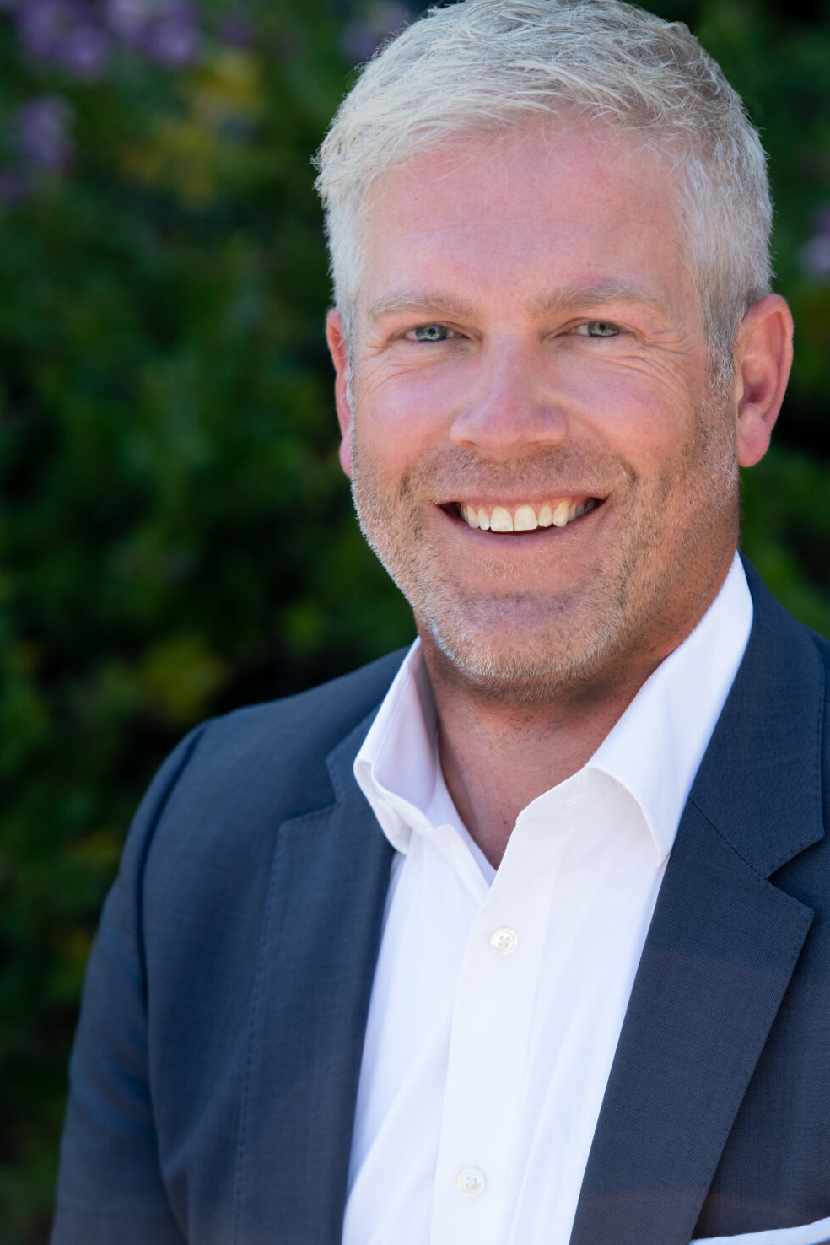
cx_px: 537
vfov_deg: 9.6
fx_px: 7435
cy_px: 585
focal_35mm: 215
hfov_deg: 6.4
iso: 400
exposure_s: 1/320
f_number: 5
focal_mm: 155
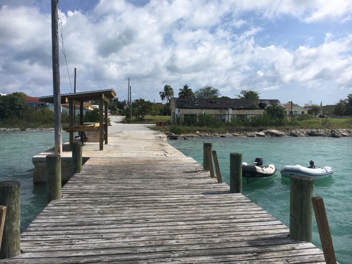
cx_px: 176
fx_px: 295
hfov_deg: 61.7
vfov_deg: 48.2
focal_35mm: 29
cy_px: 132
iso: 25
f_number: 2.2
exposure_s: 1/2747
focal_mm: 4.15
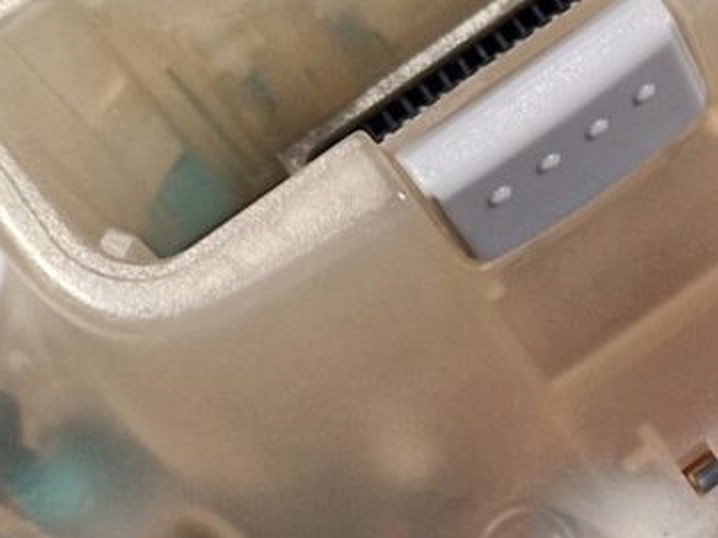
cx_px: 888
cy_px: 672
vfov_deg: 8.9
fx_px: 3401
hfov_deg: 11.8
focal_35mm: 164
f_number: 1.8
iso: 200
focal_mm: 5.4
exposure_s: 1/180
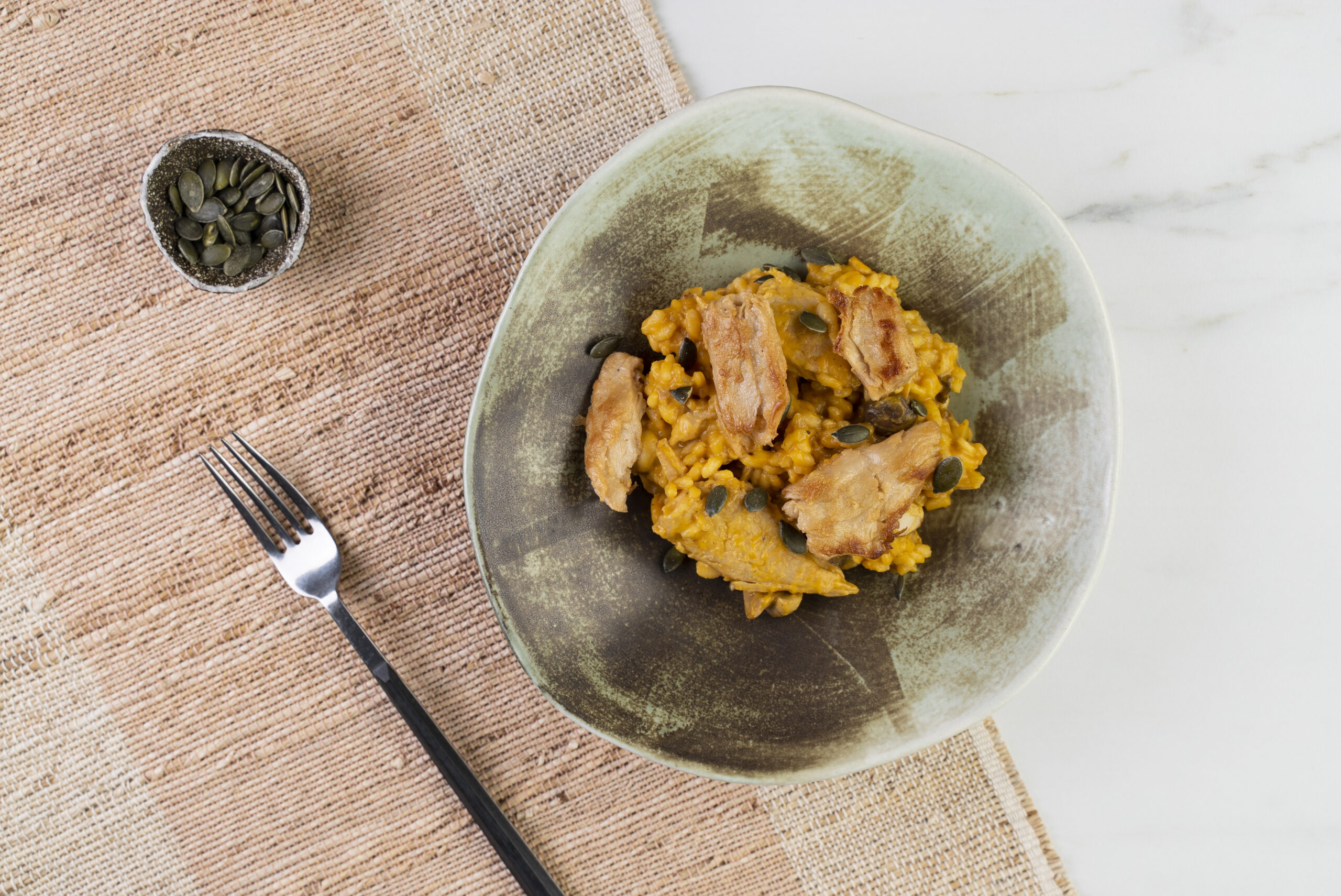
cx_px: 670
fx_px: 1863
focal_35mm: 50
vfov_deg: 27.0
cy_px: 448
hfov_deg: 39.6
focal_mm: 50
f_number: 7.1
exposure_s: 1/60
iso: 200
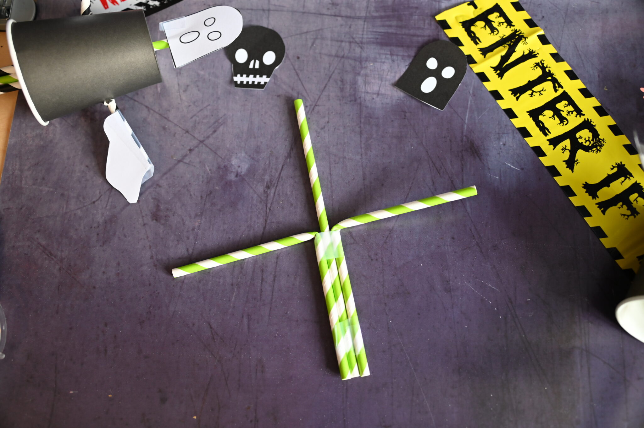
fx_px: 644
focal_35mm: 36
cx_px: 322
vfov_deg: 36.8
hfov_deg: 53.2
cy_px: 214
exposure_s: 1/125
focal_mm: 36
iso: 1100
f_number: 4
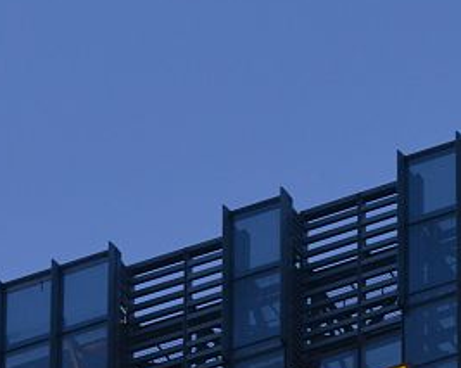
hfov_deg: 2.3
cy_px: 585
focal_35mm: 845
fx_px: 11516
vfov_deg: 1.8
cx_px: 546
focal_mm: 200
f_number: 8
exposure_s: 1/40
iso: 800
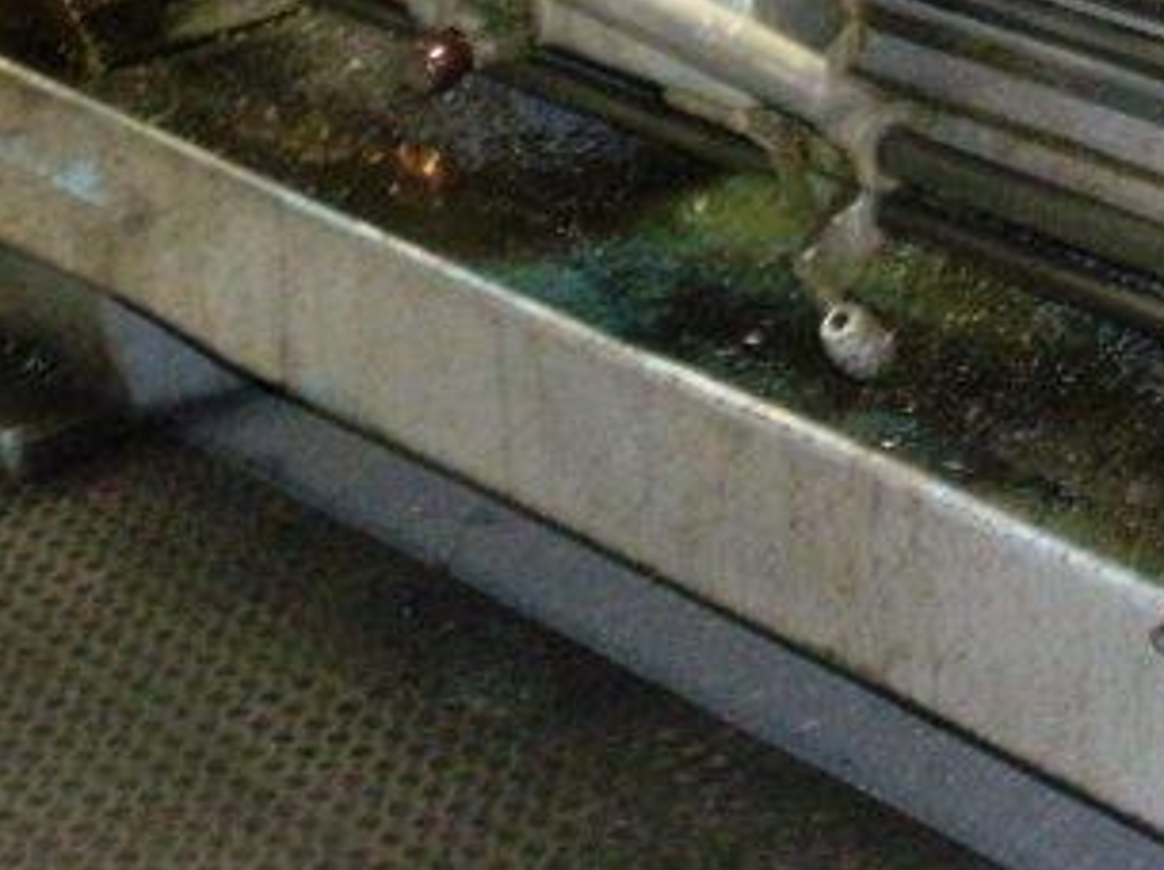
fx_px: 4064
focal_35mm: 121
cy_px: -69
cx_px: 1156
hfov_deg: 16.0
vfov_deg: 12.0
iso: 516
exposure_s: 1/30
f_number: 3.5
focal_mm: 6.3
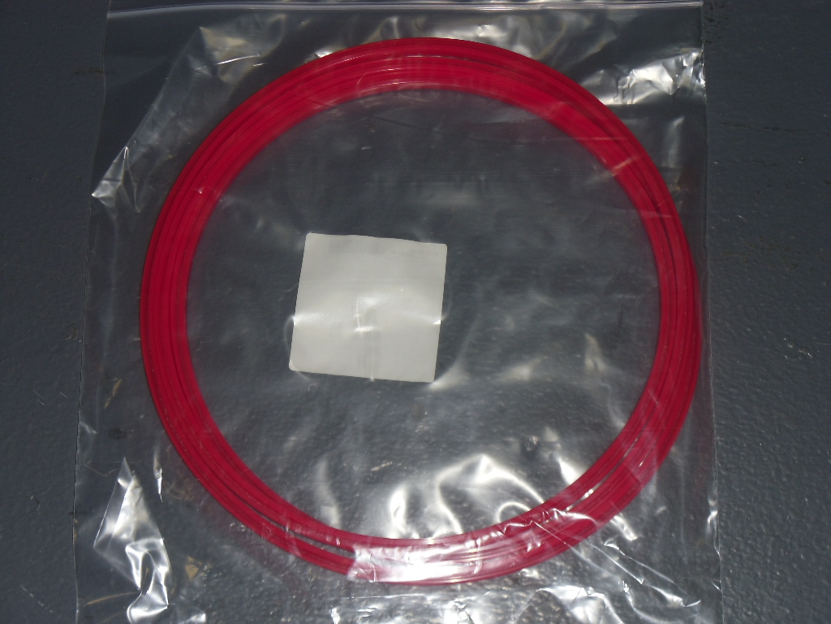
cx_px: 416
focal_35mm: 68
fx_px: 1632
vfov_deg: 21.6
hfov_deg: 28.6
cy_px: 312
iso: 80
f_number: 4.2
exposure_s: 1/60
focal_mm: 12.22
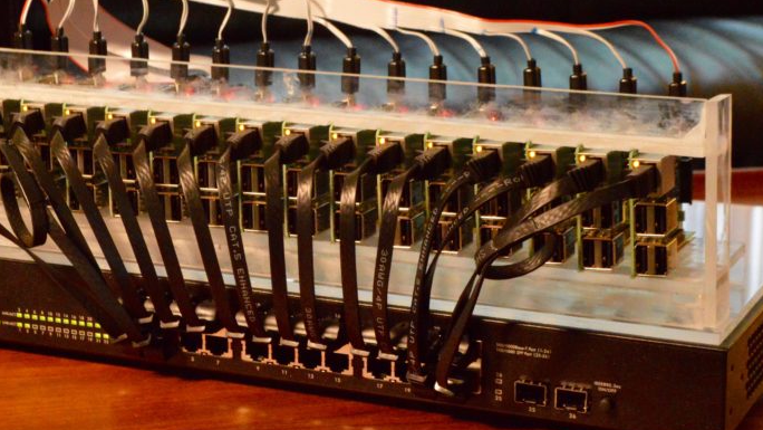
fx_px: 1902
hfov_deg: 22.7
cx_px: 390
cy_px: 126
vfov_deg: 12.9
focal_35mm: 94
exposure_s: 1/40
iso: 6400
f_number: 8
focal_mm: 40
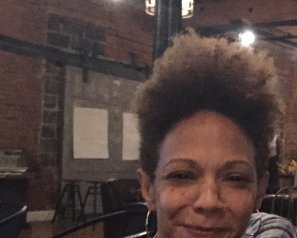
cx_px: 309
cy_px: 140
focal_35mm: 68
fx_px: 598
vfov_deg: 22.5
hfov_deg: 26.2
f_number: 2.2
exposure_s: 1/20
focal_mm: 2.87
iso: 500
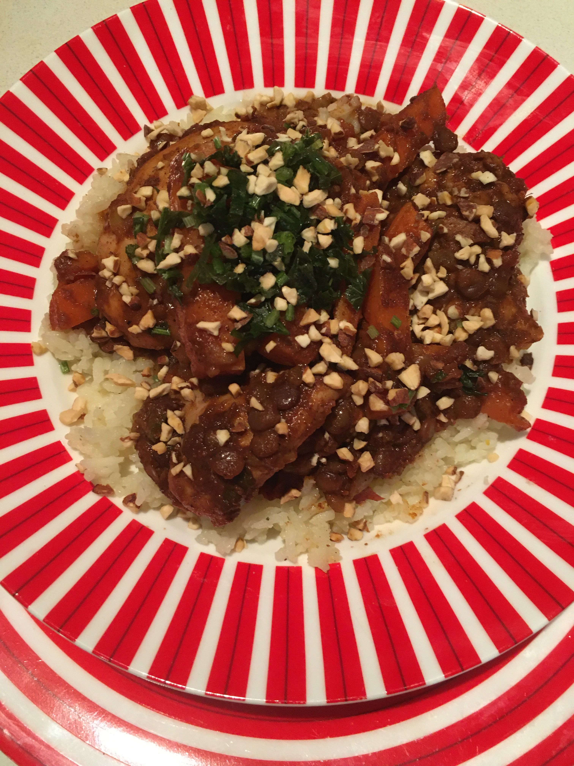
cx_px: 287
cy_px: 383
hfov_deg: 48.2
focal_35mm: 29
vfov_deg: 61.7
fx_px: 641
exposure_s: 1/17
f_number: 2.2
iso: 200
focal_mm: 4.15
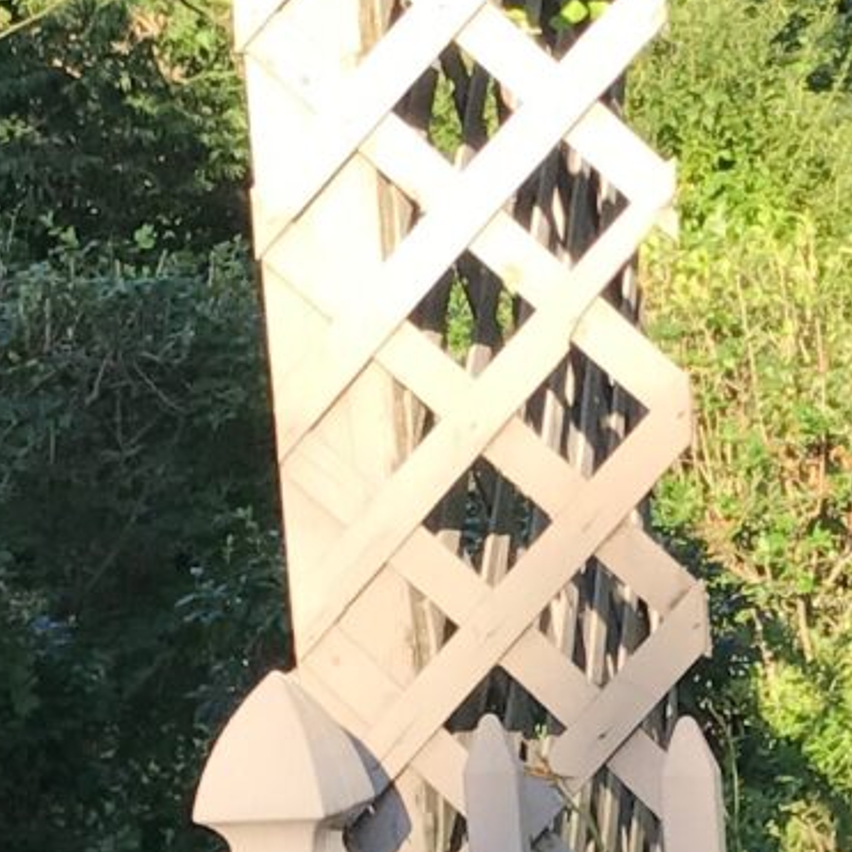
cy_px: 592
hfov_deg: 10.1
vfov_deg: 10.2
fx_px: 4762
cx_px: 928
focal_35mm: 171
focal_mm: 3.99
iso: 20
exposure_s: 1/481
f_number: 1.8
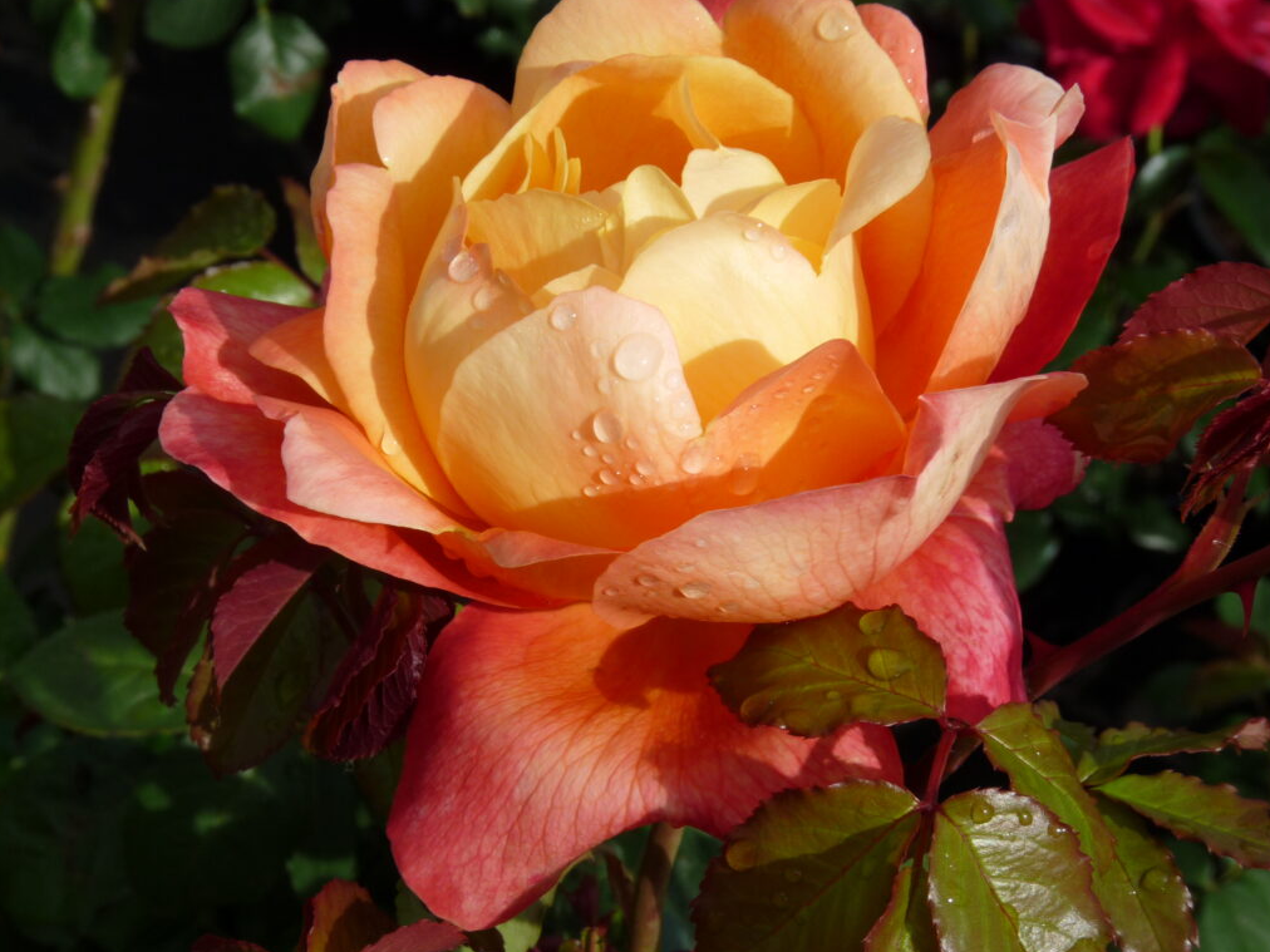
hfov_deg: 23.8
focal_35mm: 82
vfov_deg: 18.0
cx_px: 639
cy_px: 474
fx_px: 3008
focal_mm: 14.4
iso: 100
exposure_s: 1/400
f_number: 6.3
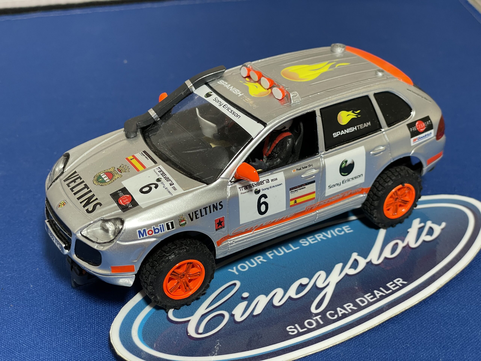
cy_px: 180
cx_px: 240
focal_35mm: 52
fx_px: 723
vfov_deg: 28.0
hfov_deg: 36.8
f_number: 2
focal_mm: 6
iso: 125
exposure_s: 1/60
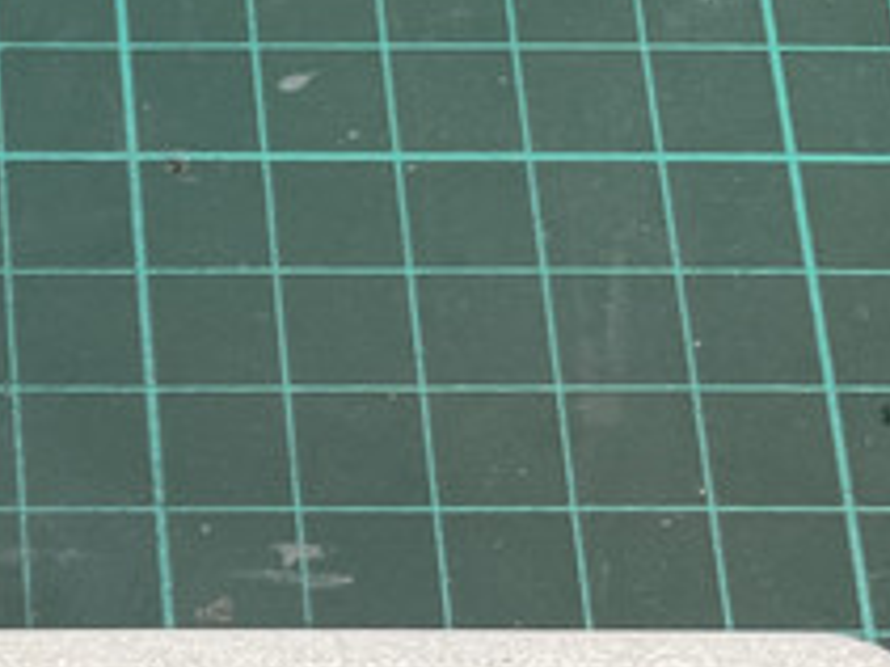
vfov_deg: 13.0
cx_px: -504
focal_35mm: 105
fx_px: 2698
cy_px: 1123
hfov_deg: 16.7
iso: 100
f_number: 1.6
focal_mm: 4.2
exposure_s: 1/83
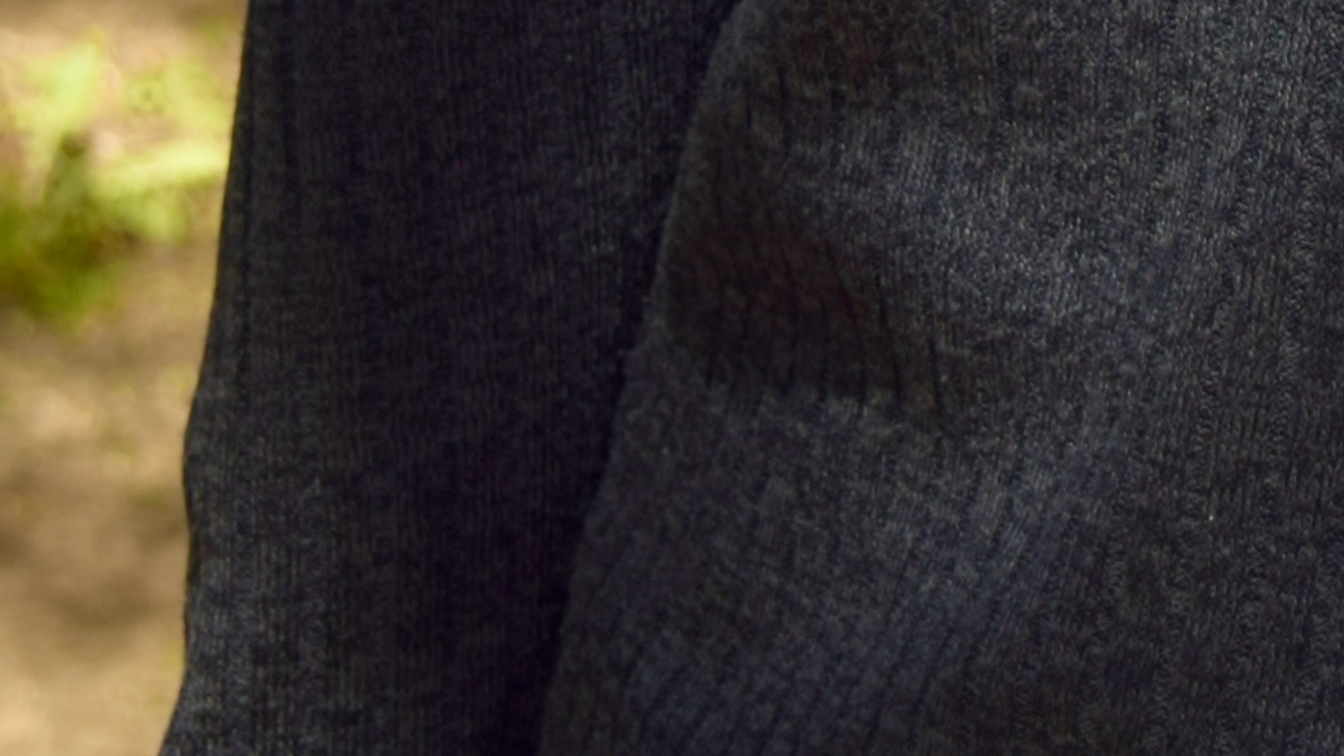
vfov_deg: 5.2
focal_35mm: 221
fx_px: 7876
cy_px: -1519
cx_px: 1945
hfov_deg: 9.5
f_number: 6.3
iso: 100
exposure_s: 1/200
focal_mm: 32
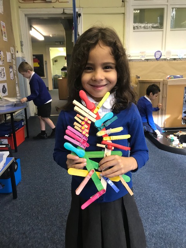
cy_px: 124
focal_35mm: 28
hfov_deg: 49.7
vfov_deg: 63.4
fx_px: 201
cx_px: 93
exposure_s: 1/17
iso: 50
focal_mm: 3.99
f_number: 1.8
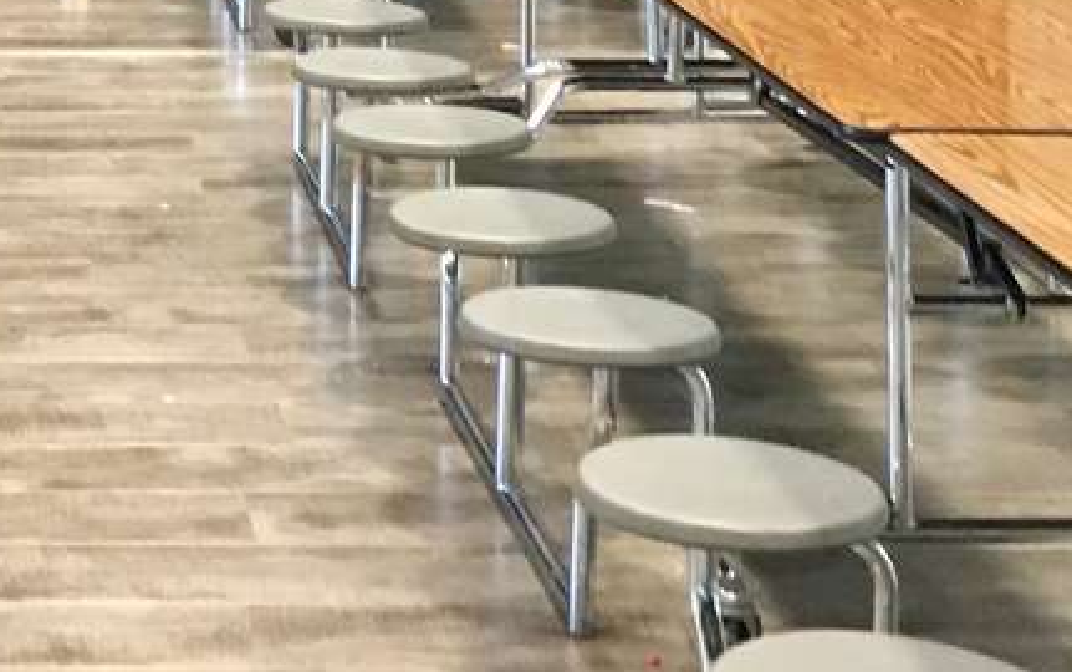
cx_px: 7
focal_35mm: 114
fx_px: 3333
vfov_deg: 10.9
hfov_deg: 17.8
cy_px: -453
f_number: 2.2
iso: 200
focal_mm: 4.15
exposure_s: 1/24
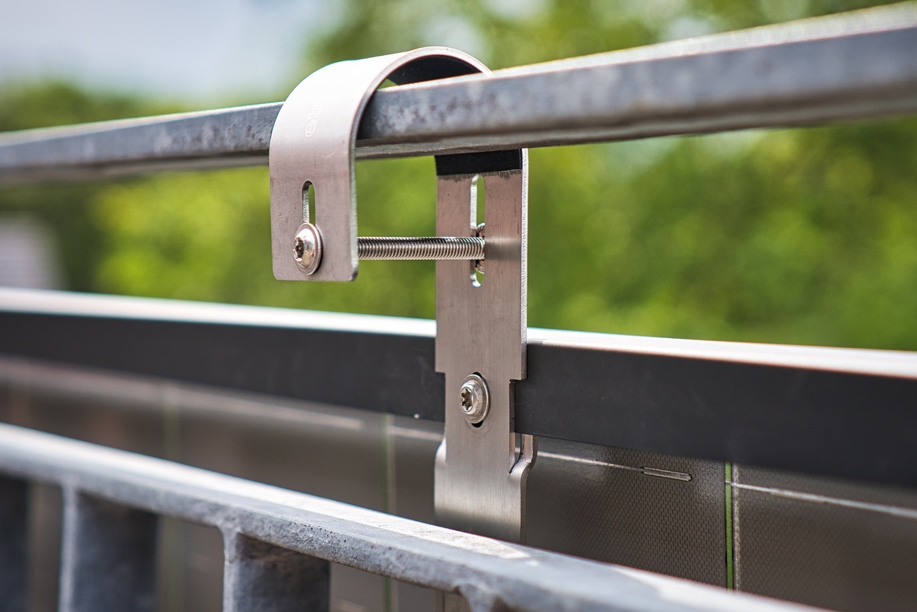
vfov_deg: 21.0
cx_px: 501
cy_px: 262
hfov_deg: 31.1
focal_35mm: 65
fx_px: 1646
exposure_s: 1/800
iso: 100
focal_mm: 35
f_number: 2.5
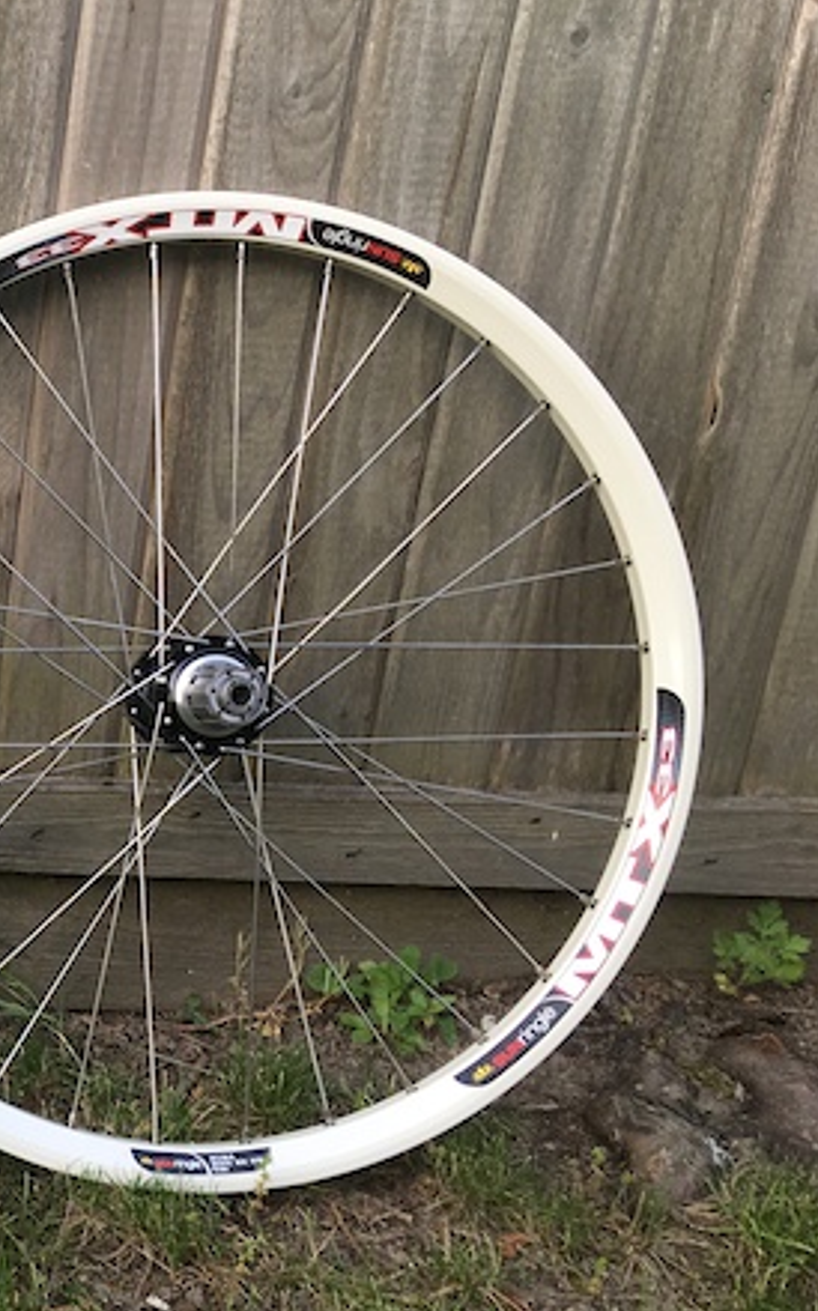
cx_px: -364
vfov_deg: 36.2
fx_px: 1999
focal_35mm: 56
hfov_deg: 20.3
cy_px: 744
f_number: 2.2
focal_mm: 4.15
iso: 25
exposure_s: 1/60
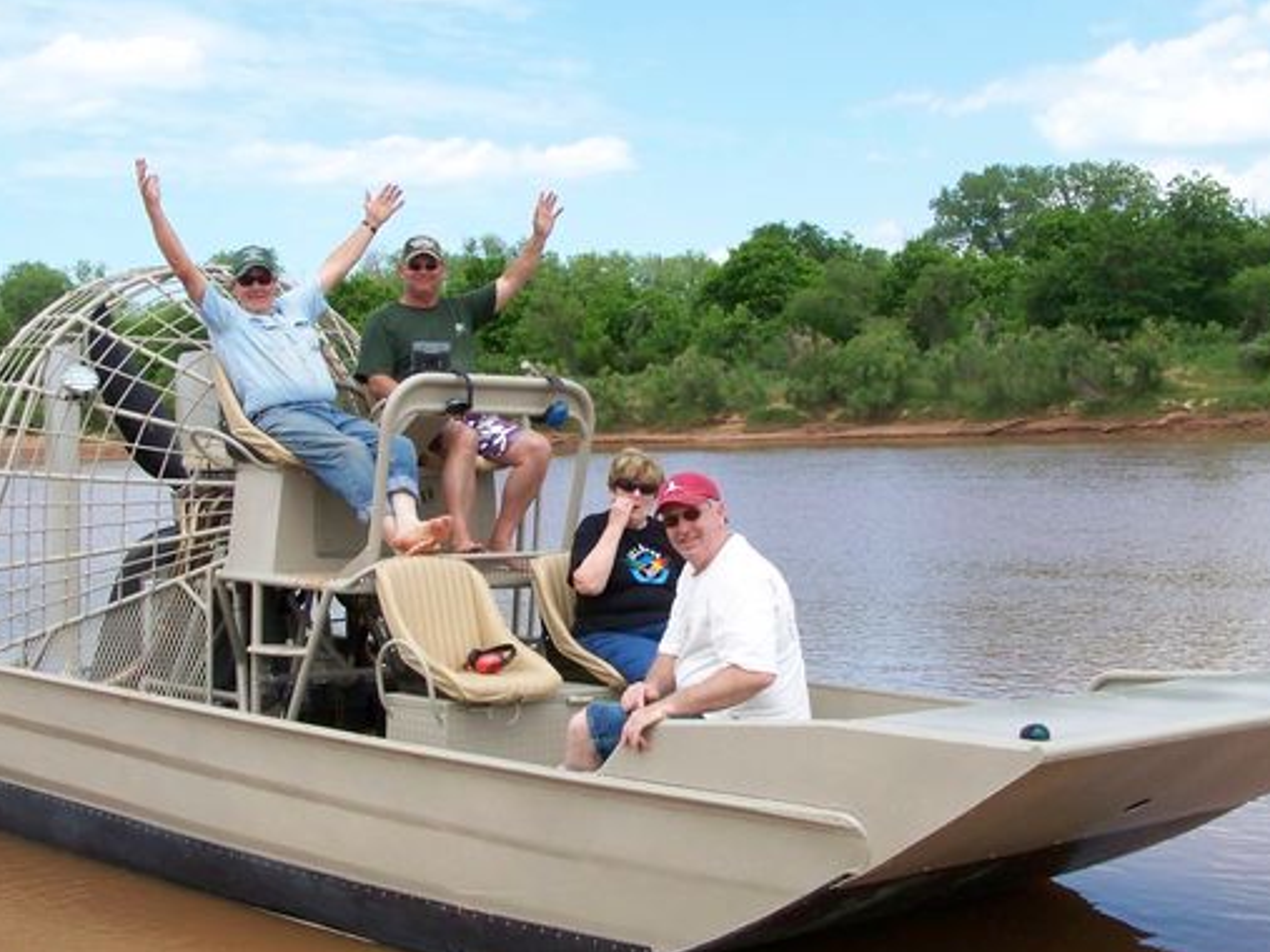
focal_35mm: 59
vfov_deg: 24.8
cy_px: 509
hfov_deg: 32.7
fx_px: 2164
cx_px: 599
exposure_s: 1/640
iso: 200
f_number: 5.6
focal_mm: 7.6
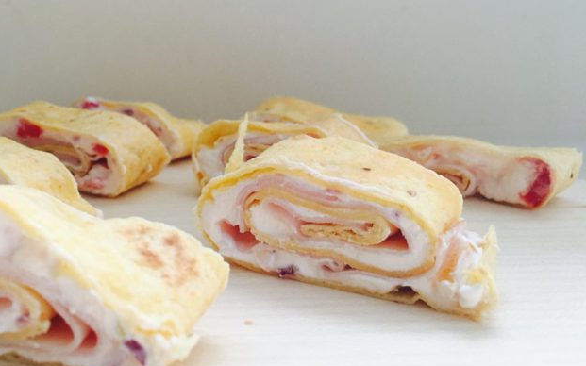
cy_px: 121
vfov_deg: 33.3
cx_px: 225
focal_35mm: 38
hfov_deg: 51.1
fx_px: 607
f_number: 2.2
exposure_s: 1/33
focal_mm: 4.15
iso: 50
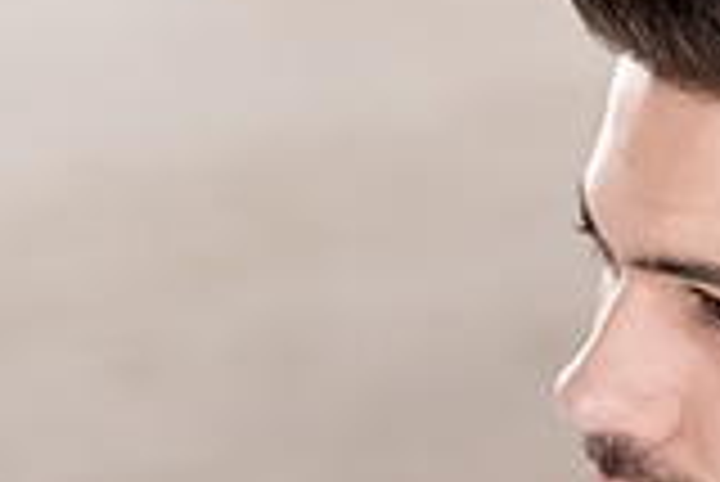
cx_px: 76
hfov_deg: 7.3
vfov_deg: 4.9
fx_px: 5645
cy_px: 685
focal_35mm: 282
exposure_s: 1/200
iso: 160
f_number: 3.5
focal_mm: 90
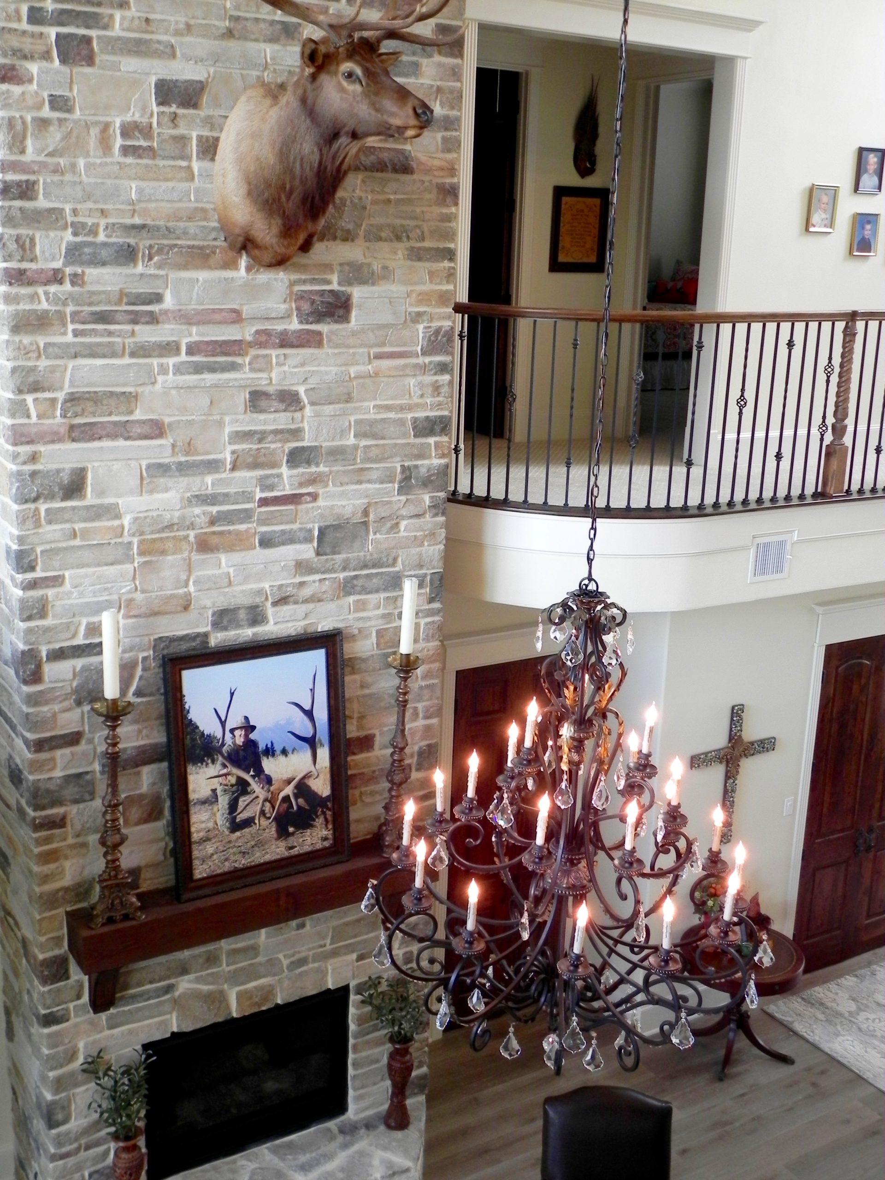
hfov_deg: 38.7
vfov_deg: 50.1
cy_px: 590
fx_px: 1261
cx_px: 442
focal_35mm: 37
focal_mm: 6.6
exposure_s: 1/30
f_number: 3.2
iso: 161
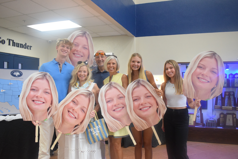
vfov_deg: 43.6
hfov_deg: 61.9
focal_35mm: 30
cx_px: 119
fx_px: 198
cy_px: 80
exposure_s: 1/100
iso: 3200
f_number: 5.6
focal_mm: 20
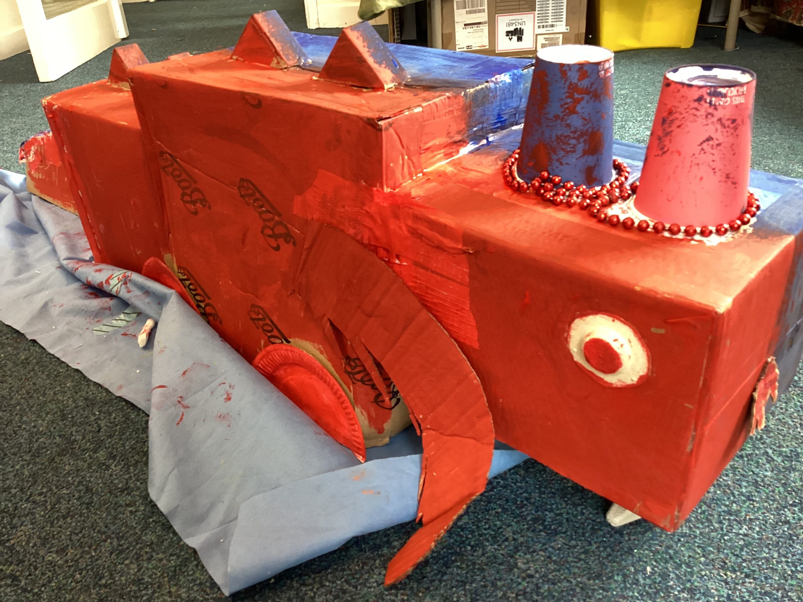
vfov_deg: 45.4
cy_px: 301
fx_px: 719
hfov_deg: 58.4
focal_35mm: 31
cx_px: 402
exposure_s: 1/50
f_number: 2.4
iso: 200
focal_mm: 3.3
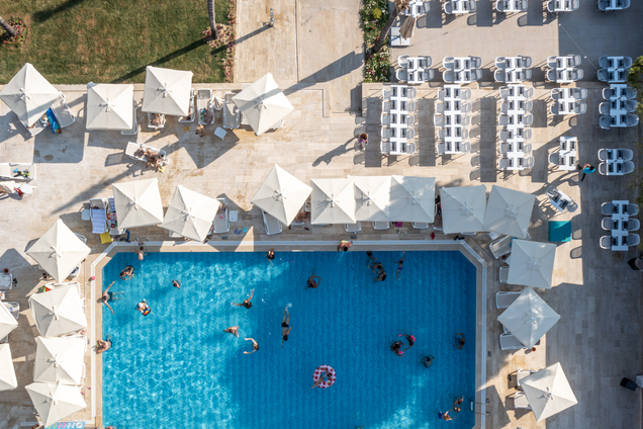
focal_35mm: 44
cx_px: 308
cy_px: 323
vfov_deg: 30.0
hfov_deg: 44.5
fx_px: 786
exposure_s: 1/200
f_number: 8
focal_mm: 10.26
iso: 100
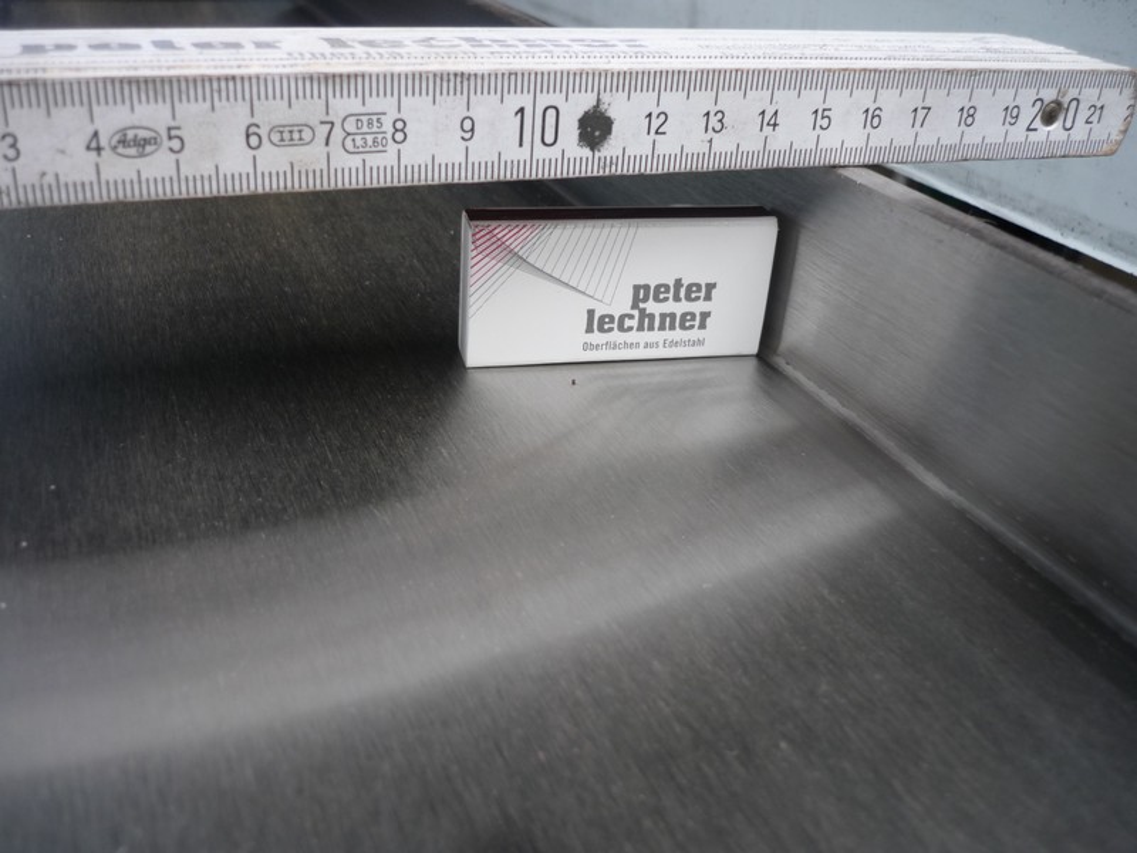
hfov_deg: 55.4
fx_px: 1084
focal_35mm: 33
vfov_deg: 42.9
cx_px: 568
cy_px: 426
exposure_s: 1/200
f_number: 2.8
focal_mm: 5.5
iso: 100
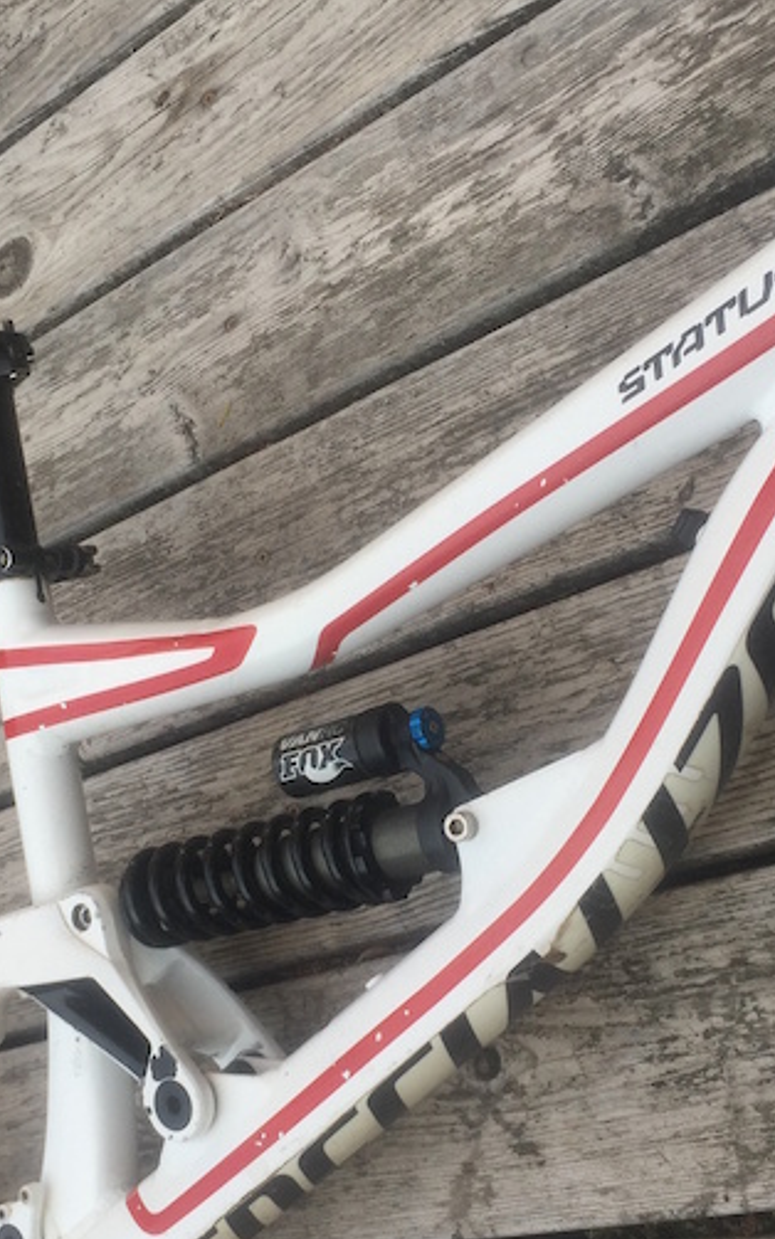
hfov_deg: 26.3
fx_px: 1655
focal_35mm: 49
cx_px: 343
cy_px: 694
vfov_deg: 41.0
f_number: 2.2
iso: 32
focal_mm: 4.15
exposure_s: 1/514
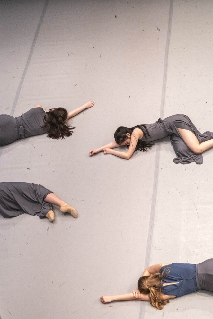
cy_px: 159
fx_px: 736
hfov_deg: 16.0
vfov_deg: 24.5
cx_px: 232
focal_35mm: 83
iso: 5000
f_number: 2.8
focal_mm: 55
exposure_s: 1/800
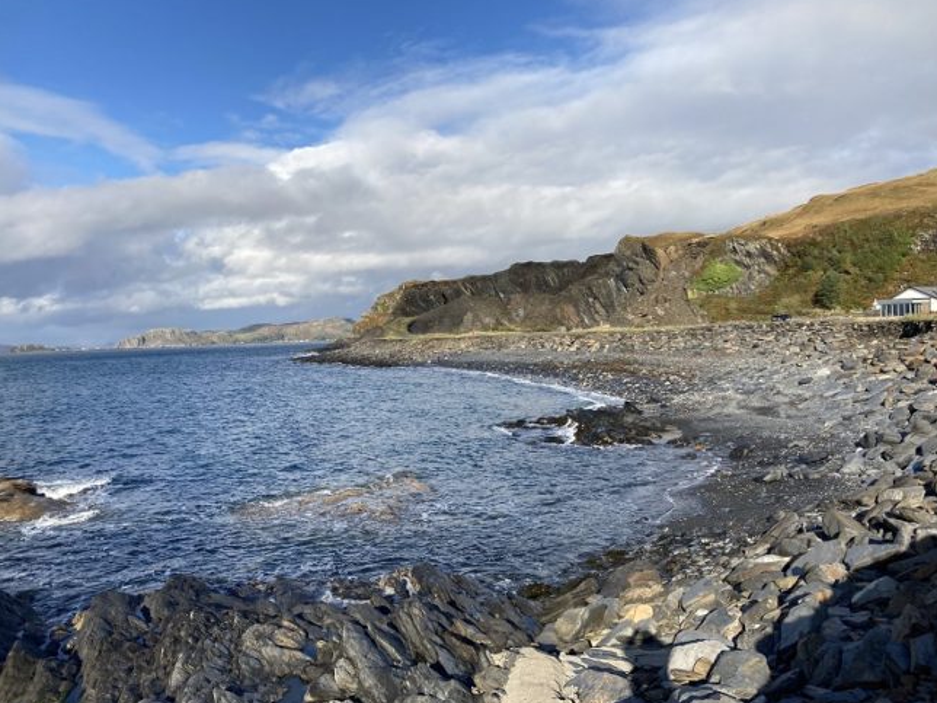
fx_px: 785
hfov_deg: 61.7
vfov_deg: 48.2
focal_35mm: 29
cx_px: 459
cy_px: 354
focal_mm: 3.99
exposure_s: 1/2288
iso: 20
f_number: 1.8
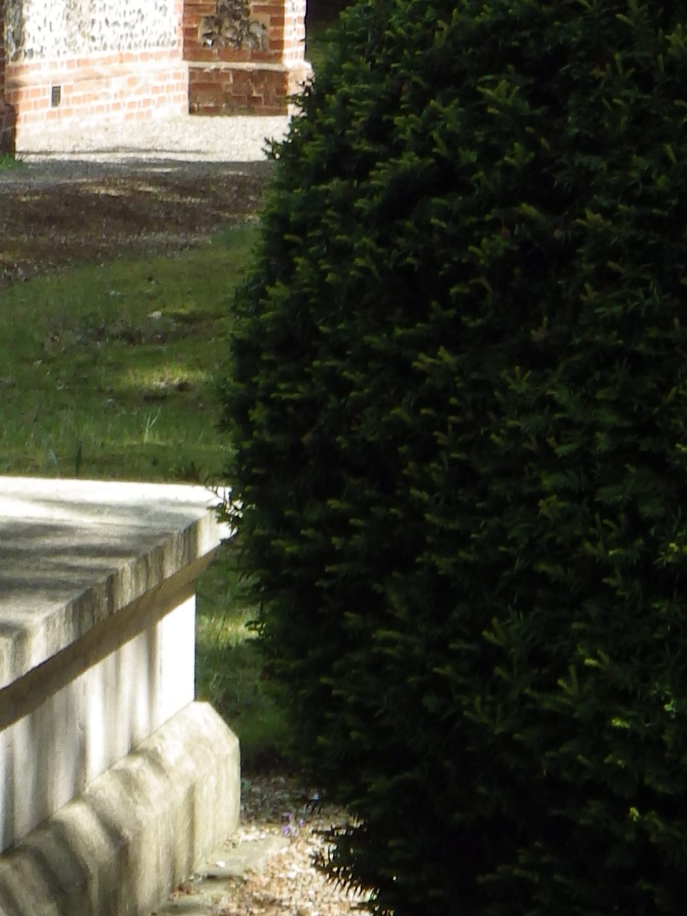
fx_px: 5608
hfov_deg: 6.9
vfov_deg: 9.1
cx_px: -244
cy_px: -364
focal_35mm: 212
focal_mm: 10.7
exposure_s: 1/320
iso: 100
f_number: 4
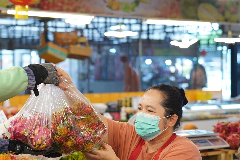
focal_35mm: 84
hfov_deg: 23.7
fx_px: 560
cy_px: 99
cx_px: 38
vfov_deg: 16.2
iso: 400
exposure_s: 1/200
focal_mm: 46
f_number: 2.8
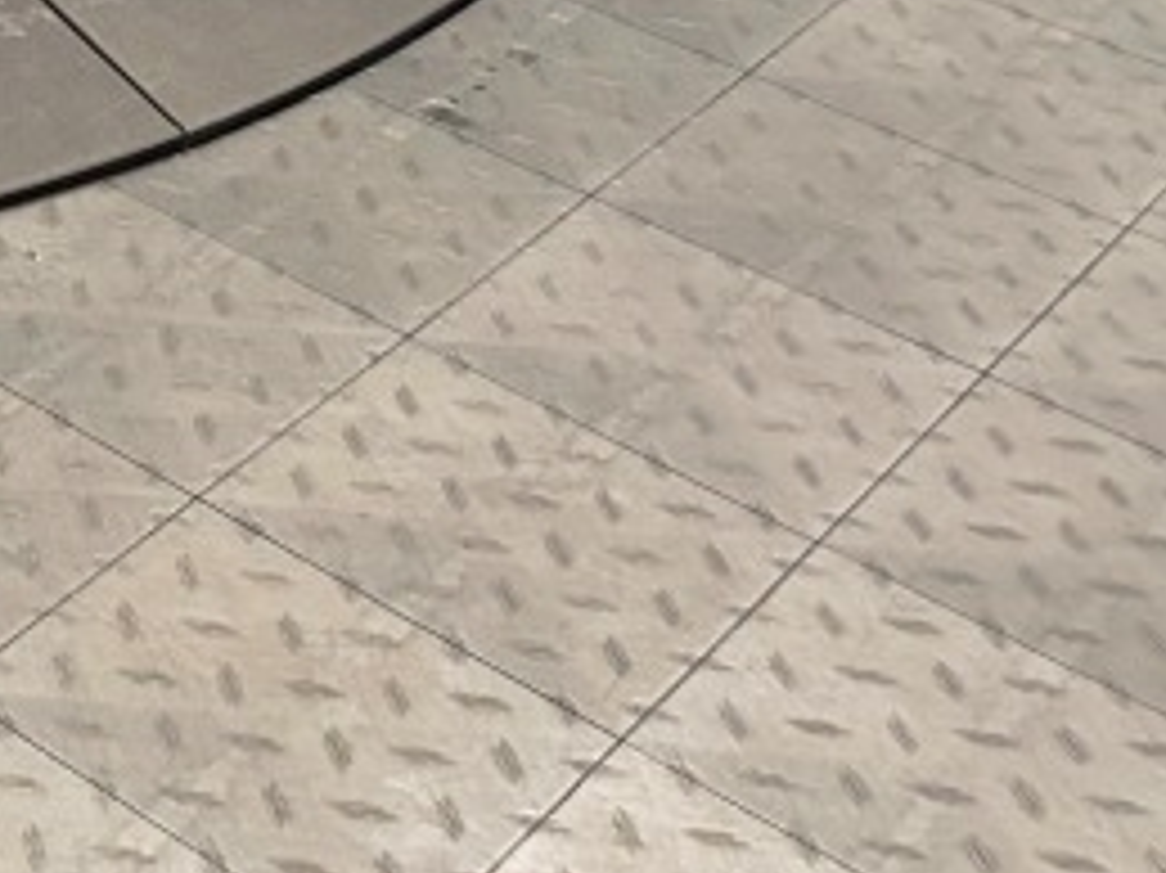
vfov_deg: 13.6
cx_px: -977
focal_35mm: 95
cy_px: -783
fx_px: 3198
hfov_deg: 16.8
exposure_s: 1/60
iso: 640
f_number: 1.78
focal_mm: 6.86
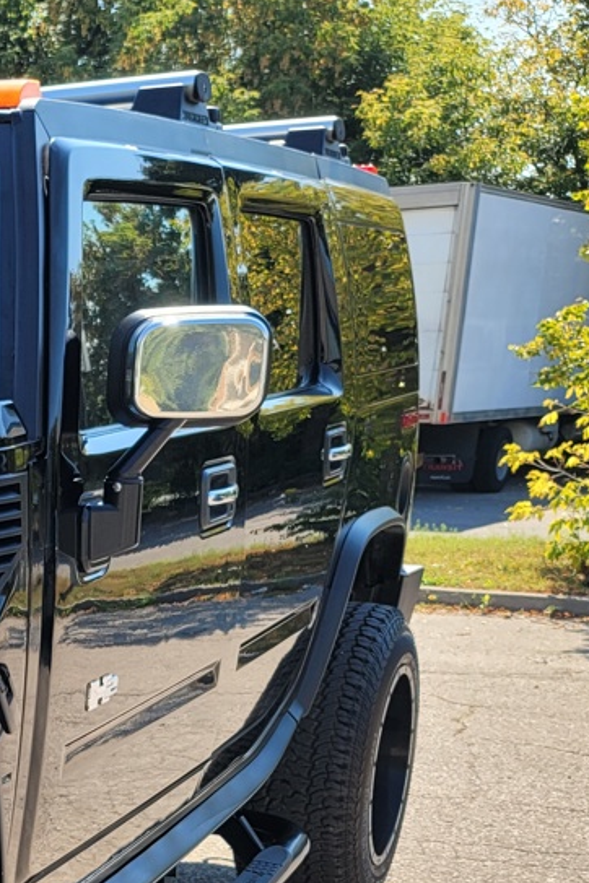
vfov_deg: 27.8
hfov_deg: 16.4
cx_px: -482
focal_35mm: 69
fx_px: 1693
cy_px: 844
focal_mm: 7
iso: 20
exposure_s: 1/374
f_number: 1.8
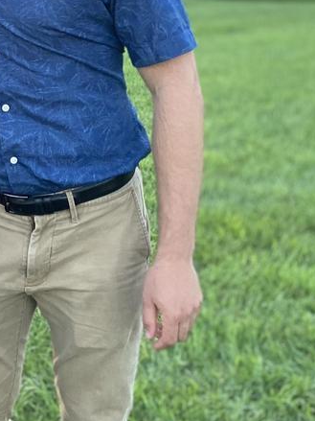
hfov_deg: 17.7
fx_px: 959
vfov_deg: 24.3
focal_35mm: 79
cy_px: 81
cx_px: -68
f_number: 1.8
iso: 125
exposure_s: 1/96
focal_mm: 4.25
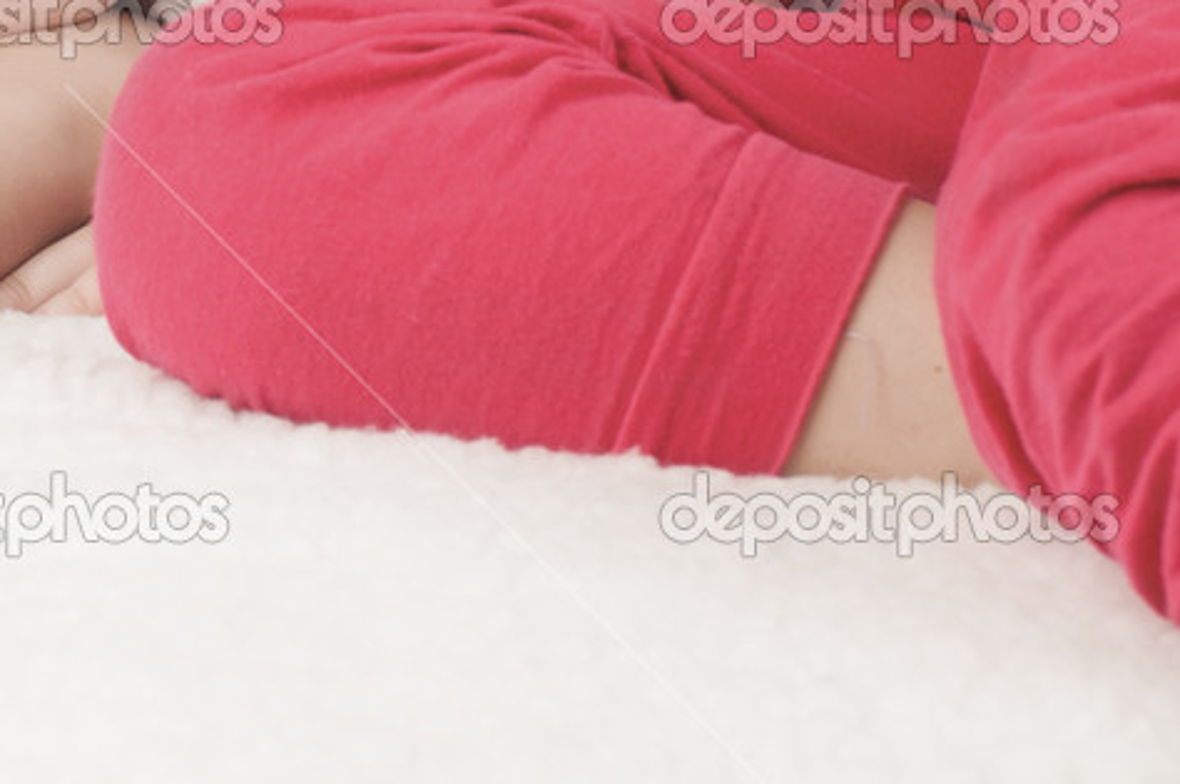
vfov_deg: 6.0
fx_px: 7433
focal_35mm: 227
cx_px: -2
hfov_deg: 9.0
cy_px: 17
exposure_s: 1/100
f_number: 8
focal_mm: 70
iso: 160
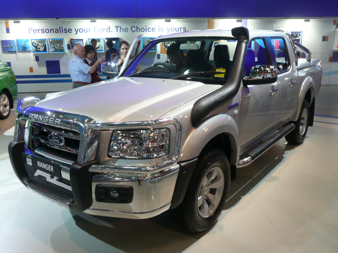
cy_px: 126
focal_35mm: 34
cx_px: 169
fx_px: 332
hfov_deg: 54.0
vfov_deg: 41.8
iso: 100
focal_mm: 5.5
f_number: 3.6
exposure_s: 1/30
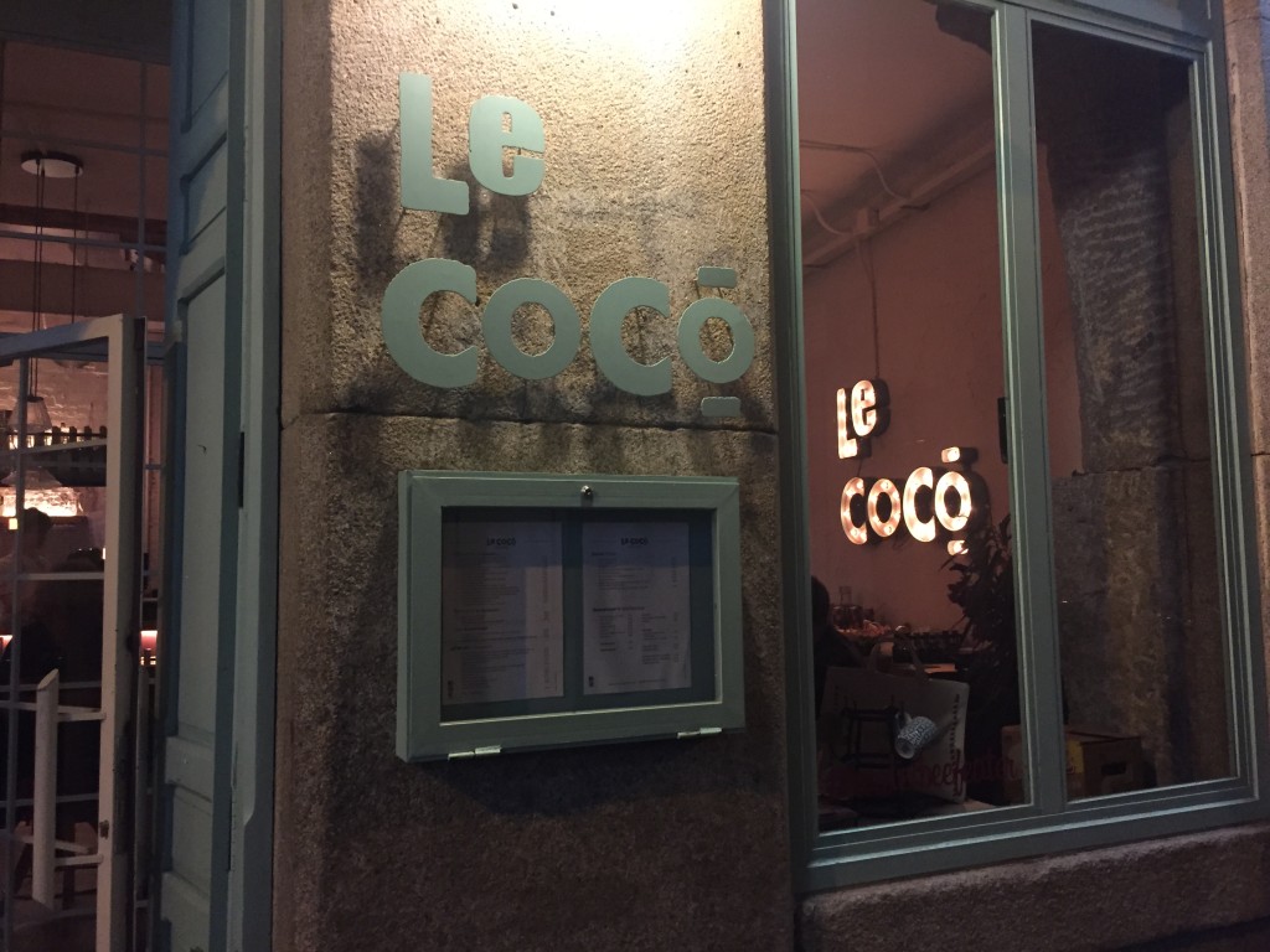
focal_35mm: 29
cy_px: 476
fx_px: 1064
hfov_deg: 61.7
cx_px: 635
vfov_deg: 48.2
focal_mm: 4.15
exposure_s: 1/17
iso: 250
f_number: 2.2
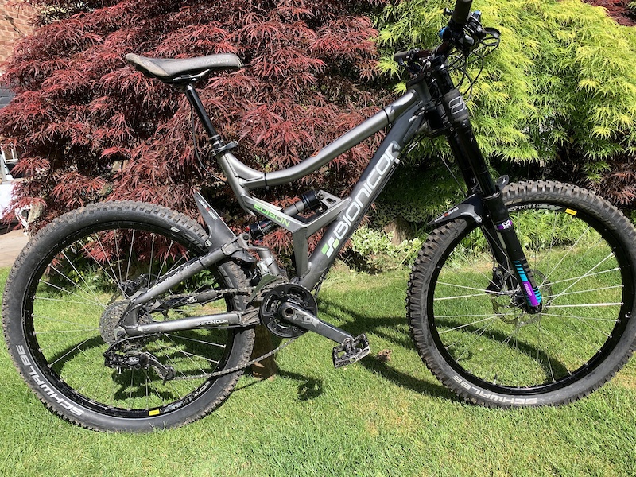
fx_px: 478
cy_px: 238
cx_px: 318
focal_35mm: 26
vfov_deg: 53.1
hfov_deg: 67.3
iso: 25
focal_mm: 4.25
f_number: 1.8
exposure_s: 1/842
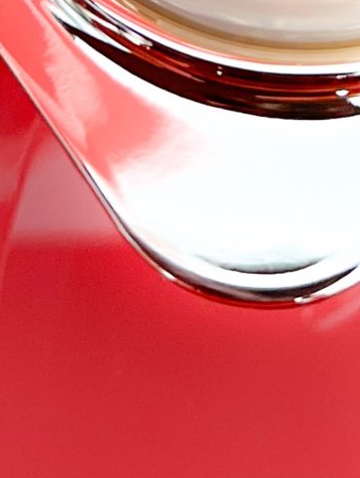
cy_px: -513
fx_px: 1939
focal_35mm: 140
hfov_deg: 10.6
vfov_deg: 12.3
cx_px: 278
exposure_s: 1/60
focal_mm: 5.7
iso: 160
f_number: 1.5
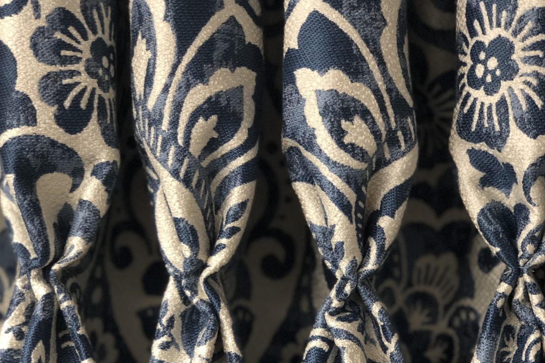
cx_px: 273
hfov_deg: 26.3
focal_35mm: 77
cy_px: 263
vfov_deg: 17.6
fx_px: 1165
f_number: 2.4
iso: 100
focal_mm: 6
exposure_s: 1/40
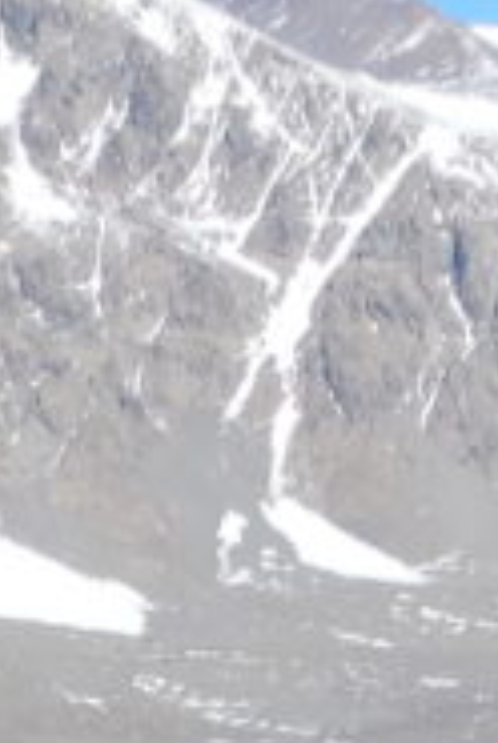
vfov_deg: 6.2
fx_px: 6594
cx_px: 120
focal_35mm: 319
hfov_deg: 4.3
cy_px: 1635
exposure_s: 1/1500
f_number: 4.2
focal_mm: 6.6
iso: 125
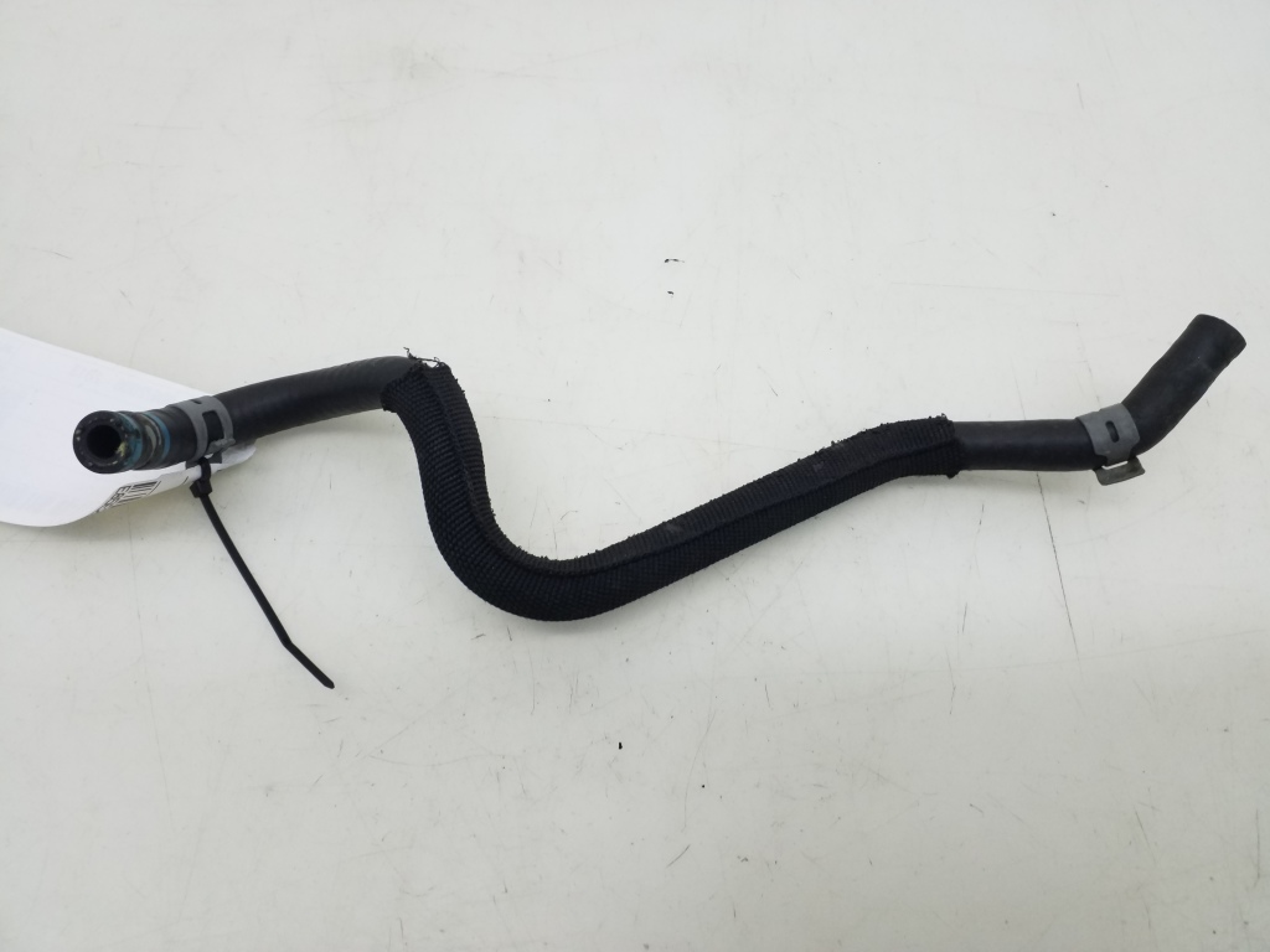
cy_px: 476
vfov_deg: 51.4
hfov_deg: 65.3
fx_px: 991
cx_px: 635
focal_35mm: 27
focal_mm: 3.6
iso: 100
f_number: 1.9
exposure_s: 1/50
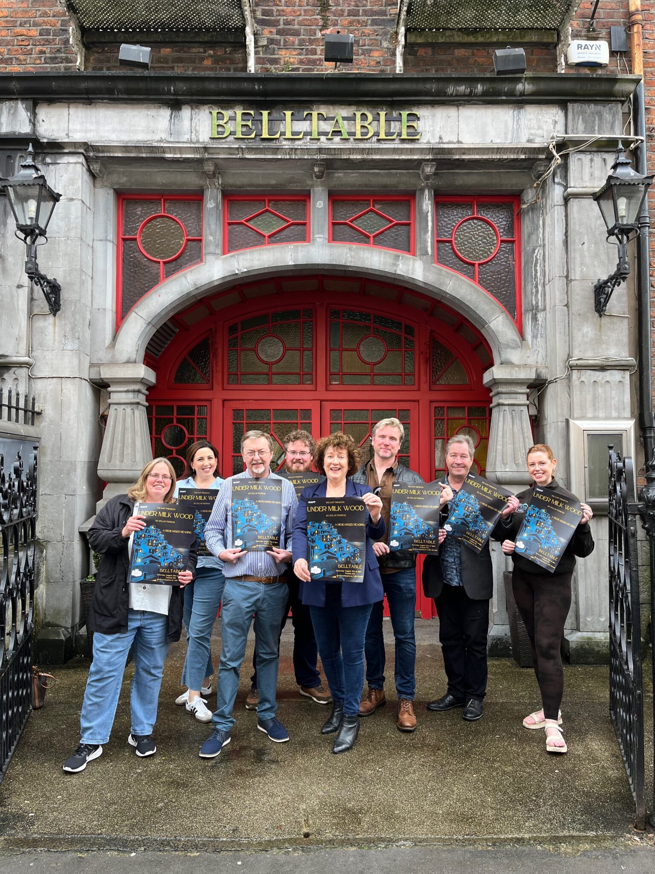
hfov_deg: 53.1
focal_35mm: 26
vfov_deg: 67.3
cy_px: 437
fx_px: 656
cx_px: 328
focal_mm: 5.1
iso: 50
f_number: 1.6
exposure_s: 1/328
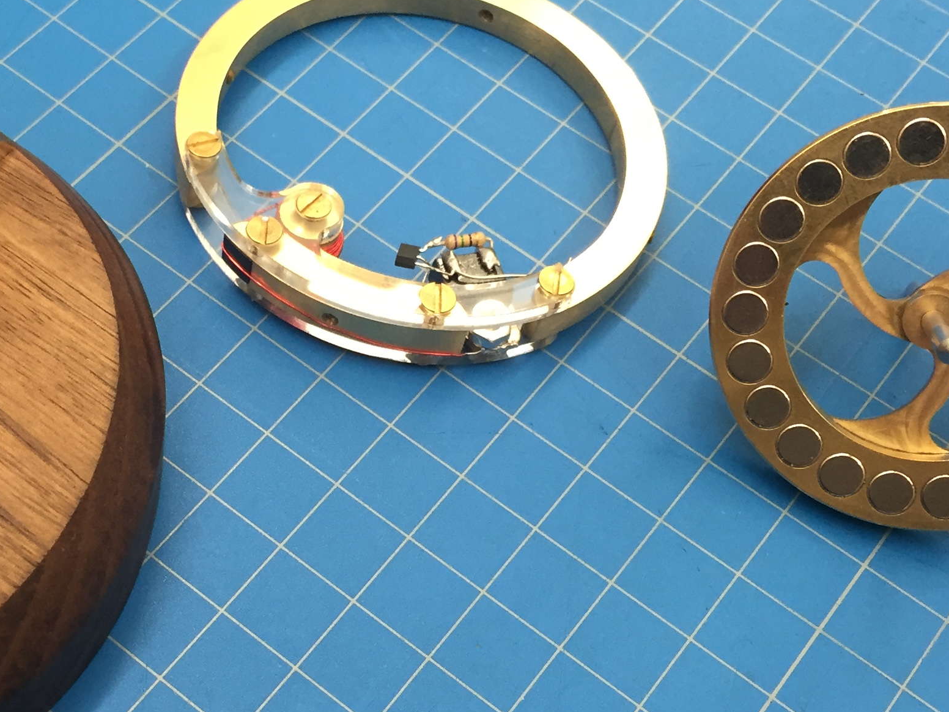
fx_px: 1672
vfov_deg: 24.0
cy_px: 402
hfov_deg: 31.2
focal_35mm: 61
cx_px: 260
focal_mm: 4.15
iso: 100
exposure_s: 1/30
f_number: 2.2
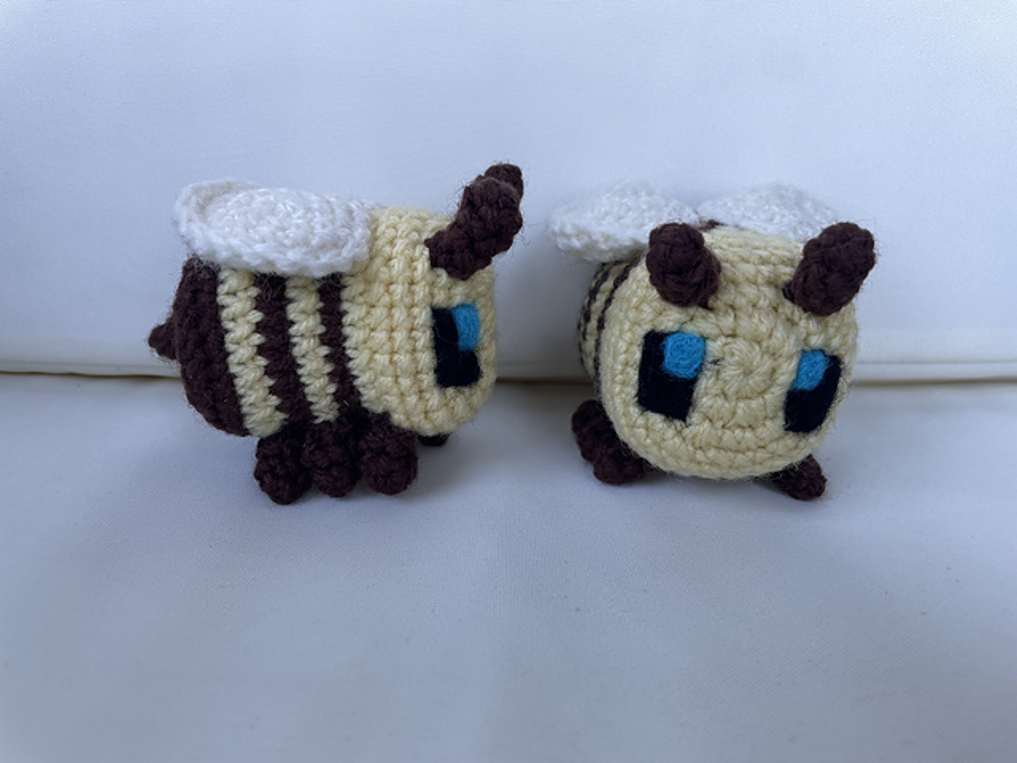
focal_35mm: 26
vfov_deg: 53.1
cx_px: 508
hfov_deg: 67.3
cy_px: 382
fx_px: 764
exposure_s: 1/121
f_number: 1.6
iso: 32
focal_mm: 4.2
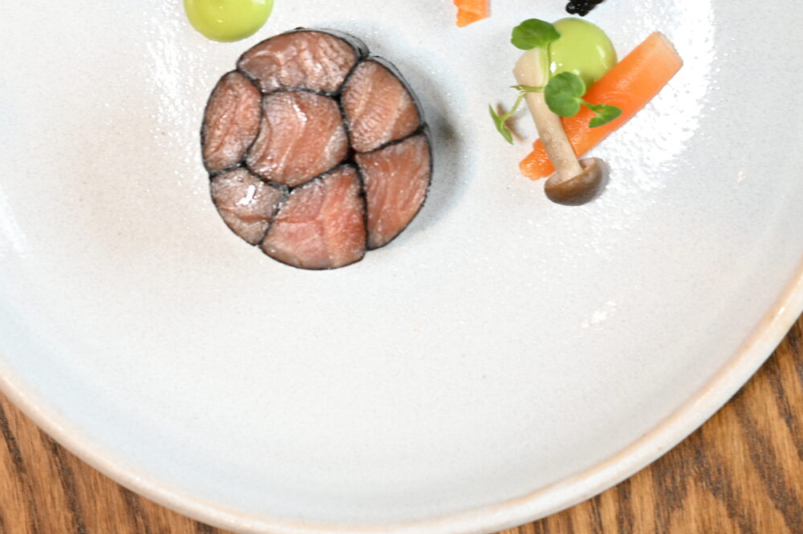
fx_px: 2274
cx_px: 488
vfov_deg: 13.3
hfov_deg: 20.0
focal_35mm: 102
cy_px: 32
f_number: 4.5
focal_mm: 50
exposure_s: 1/6
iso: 100
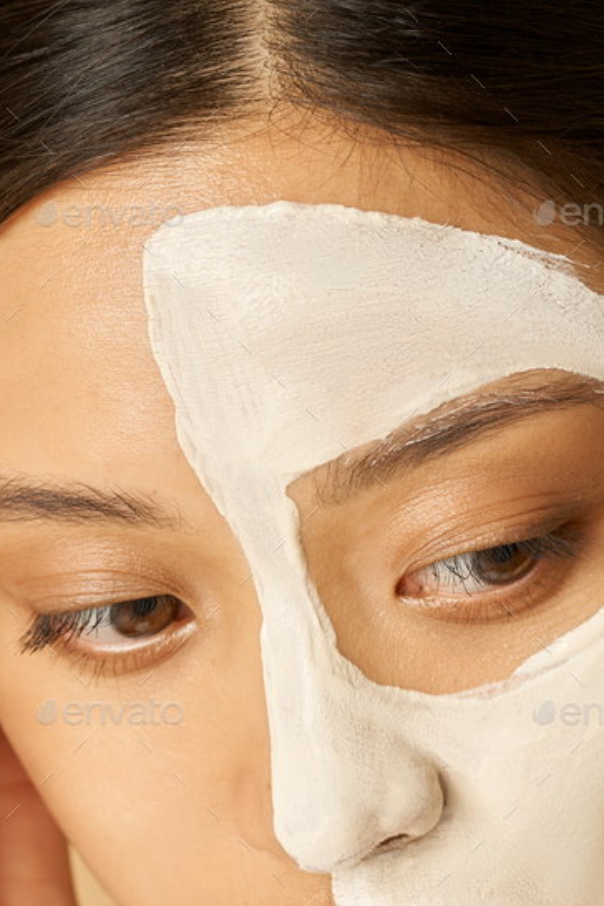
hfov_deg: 6.3
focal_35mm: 219
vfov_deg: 9.4
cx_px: 353
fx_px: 5511
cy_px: 699
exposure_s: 1/160
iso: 320
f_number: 5.6
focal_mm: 90
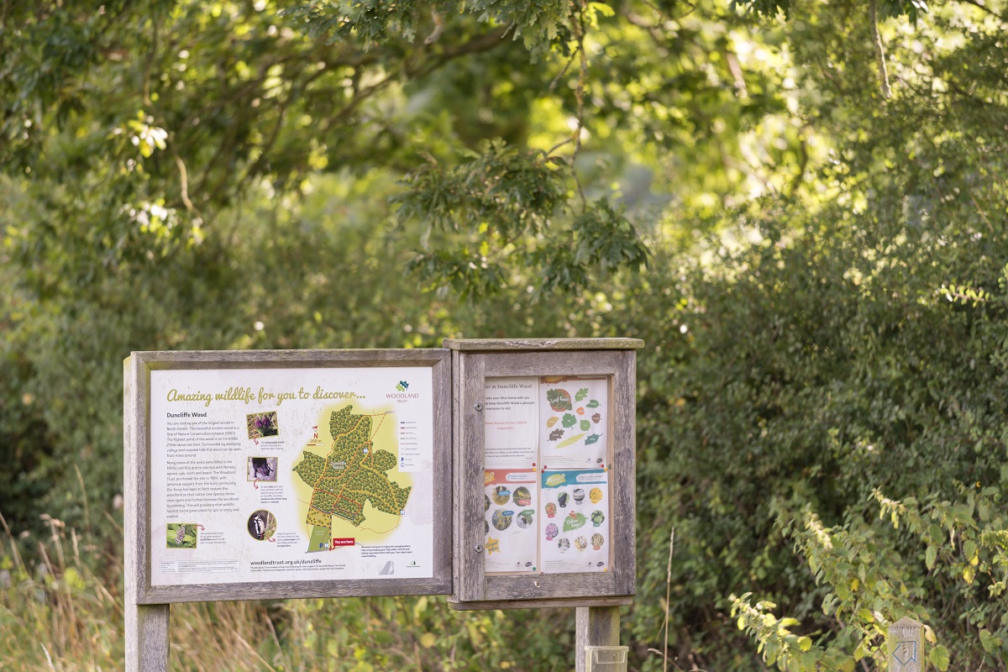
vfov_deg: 6.9
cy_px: 336
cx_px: 504
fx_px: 5600
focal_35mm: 200
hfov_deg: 10.3
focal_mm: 200
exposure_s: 1/250
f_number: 4
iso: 400
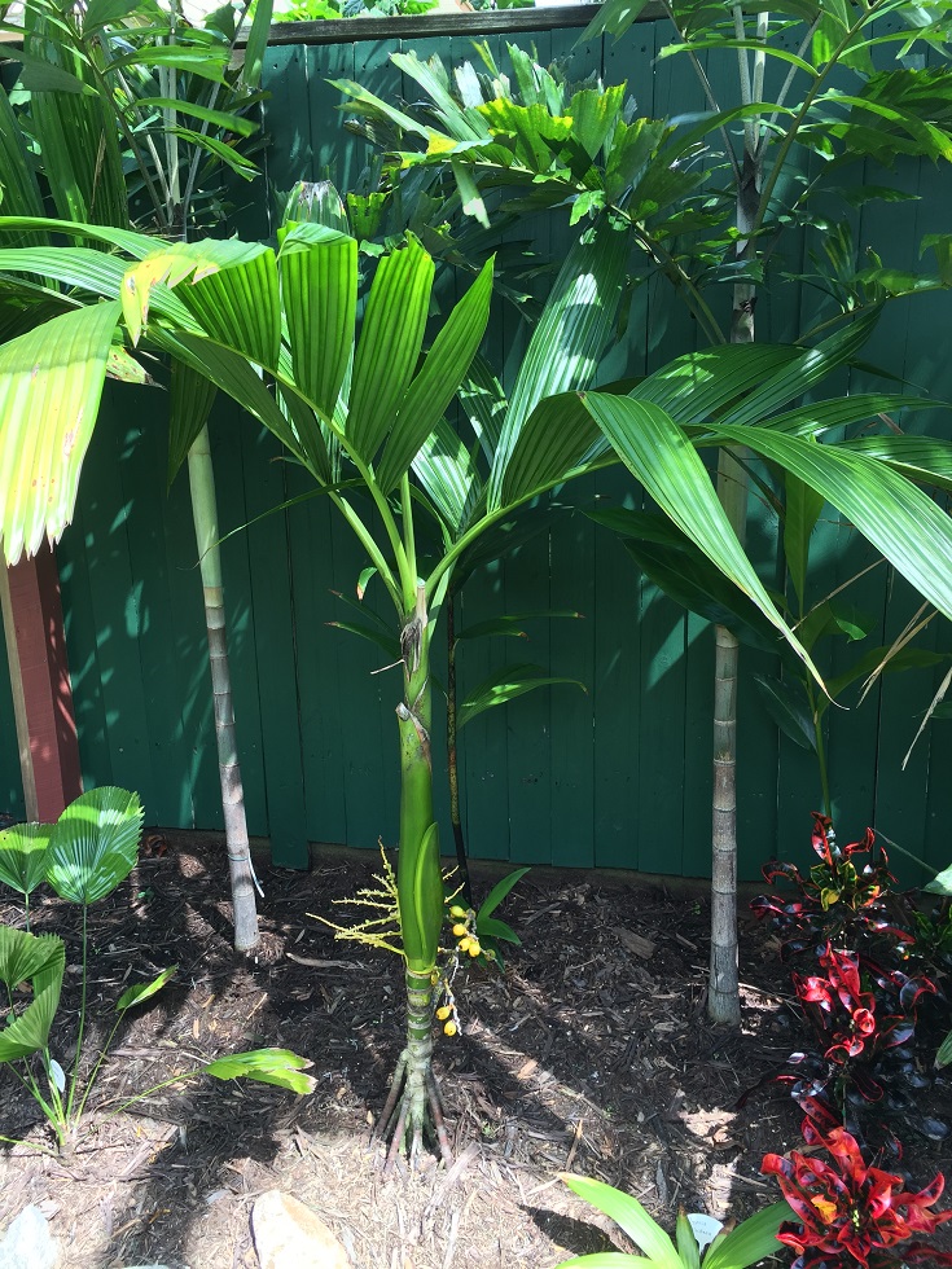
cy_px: 634
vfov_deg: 61.7
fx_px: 1063
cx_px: 476
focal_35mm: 29
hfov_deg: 48.2
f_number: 2.2
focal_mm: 4.15
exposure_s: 1/145
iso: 32
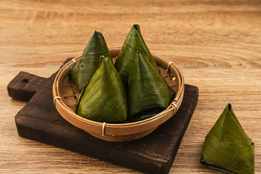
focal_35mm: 53
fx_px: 384
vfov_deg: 25.5
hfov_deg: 37.5
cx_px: 130
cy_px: 87
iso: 400
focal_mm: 35
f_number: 8
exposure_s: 1/100
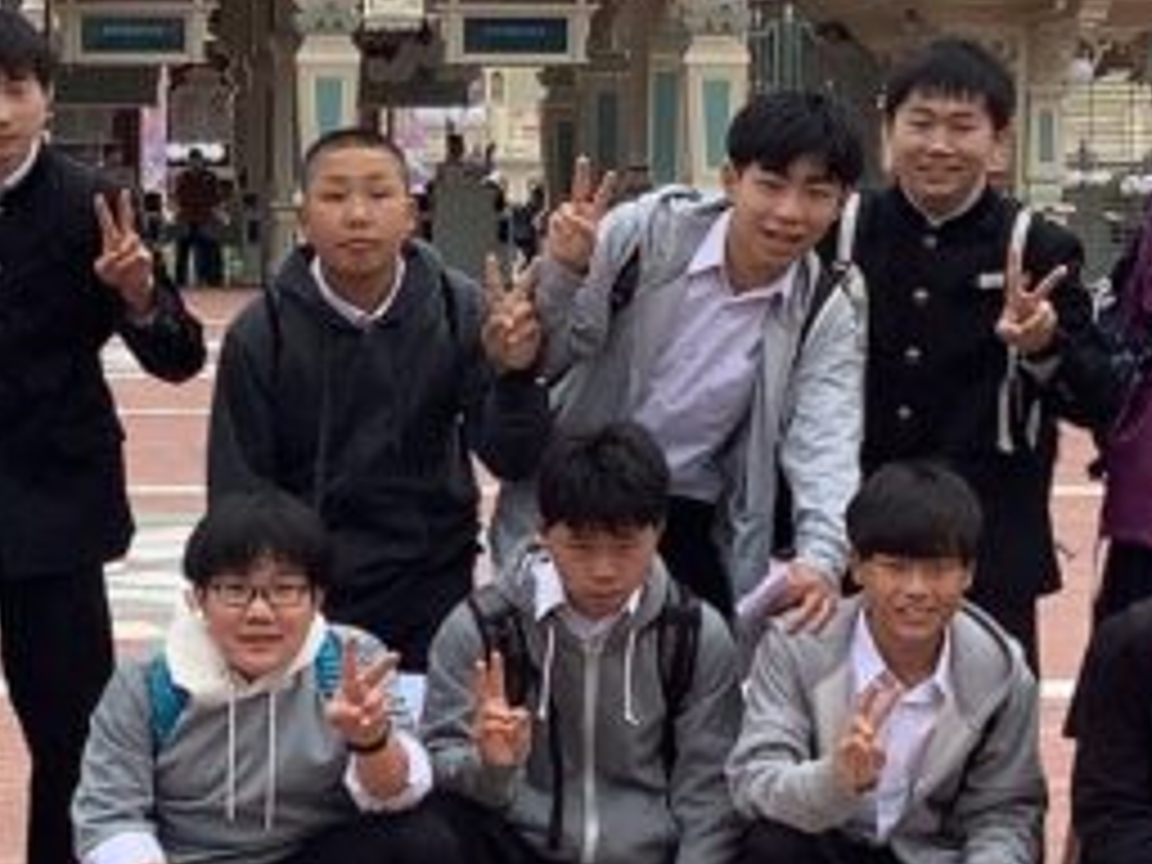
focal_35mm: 124
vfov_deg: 12.0
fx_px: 4127
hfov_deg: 15.6
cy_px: 477
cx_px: -4
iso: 25
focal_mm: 3.3
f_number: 2.4
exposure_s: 1/1181
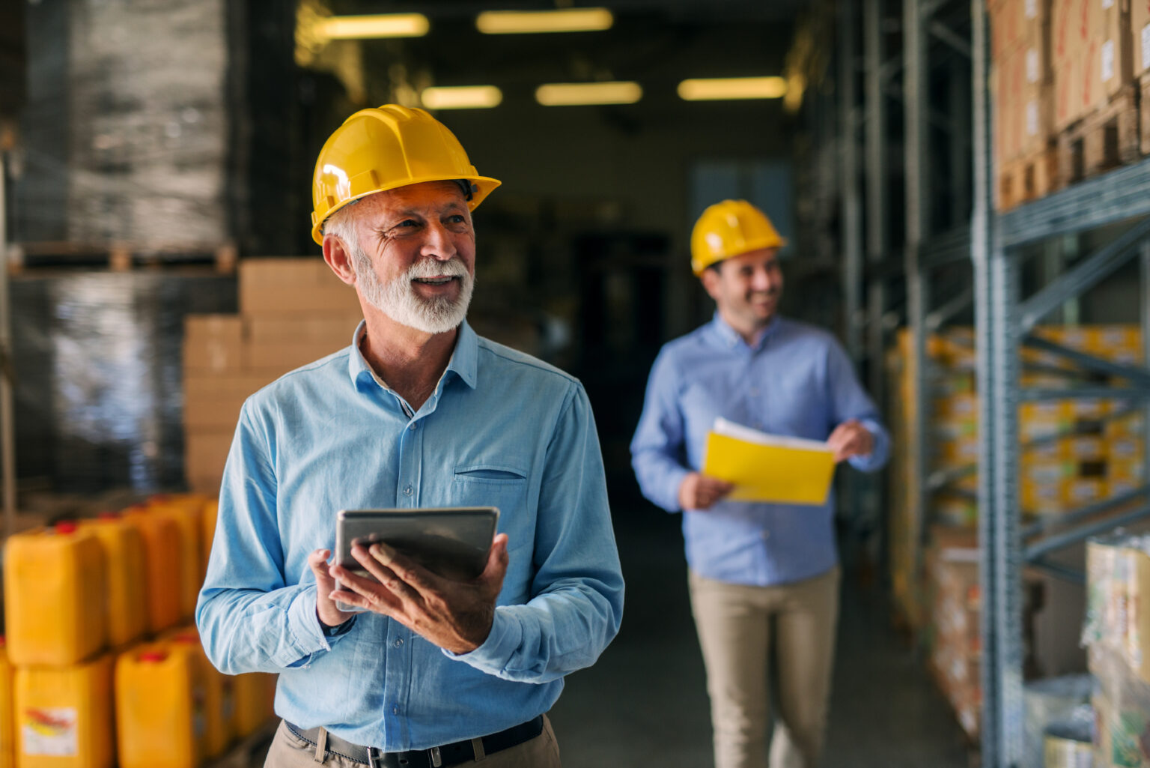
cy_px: 384
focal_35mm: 50
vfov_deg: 27.0
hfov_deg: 39.6
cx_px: 575
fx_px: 1598
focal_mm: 50
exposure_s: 1/500
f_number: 2
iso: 320
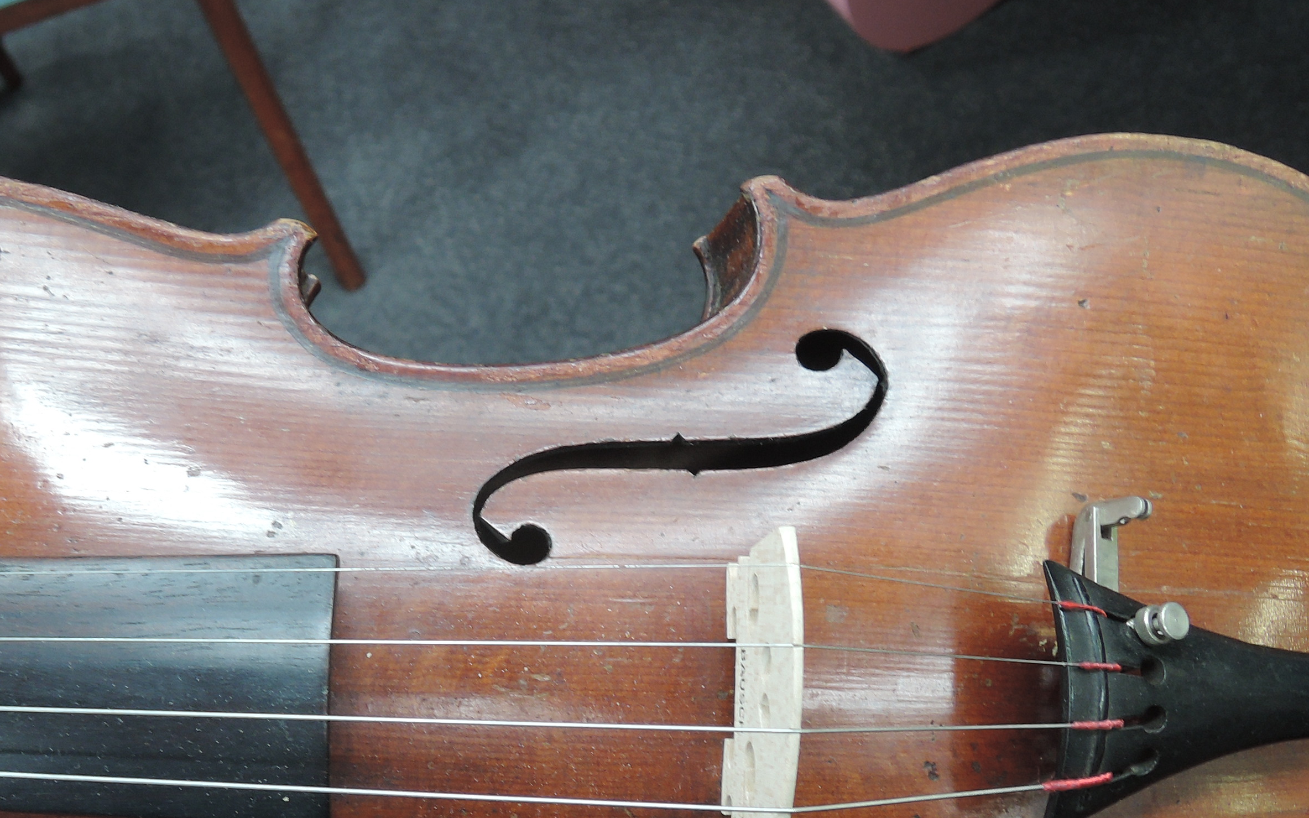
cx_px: 545
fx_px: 1534
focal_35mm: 43
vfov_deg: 29.2
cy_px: 652
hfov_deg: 46.0
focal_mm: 5.1
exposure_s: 1/30
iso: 160
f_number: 2.8
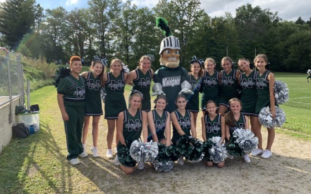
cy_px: 97
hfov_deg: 66.5
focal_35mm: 28
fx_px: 237
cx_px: 157
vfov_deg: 44.5
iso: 25
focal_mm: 4.25
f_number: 1.8
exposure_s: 1/849
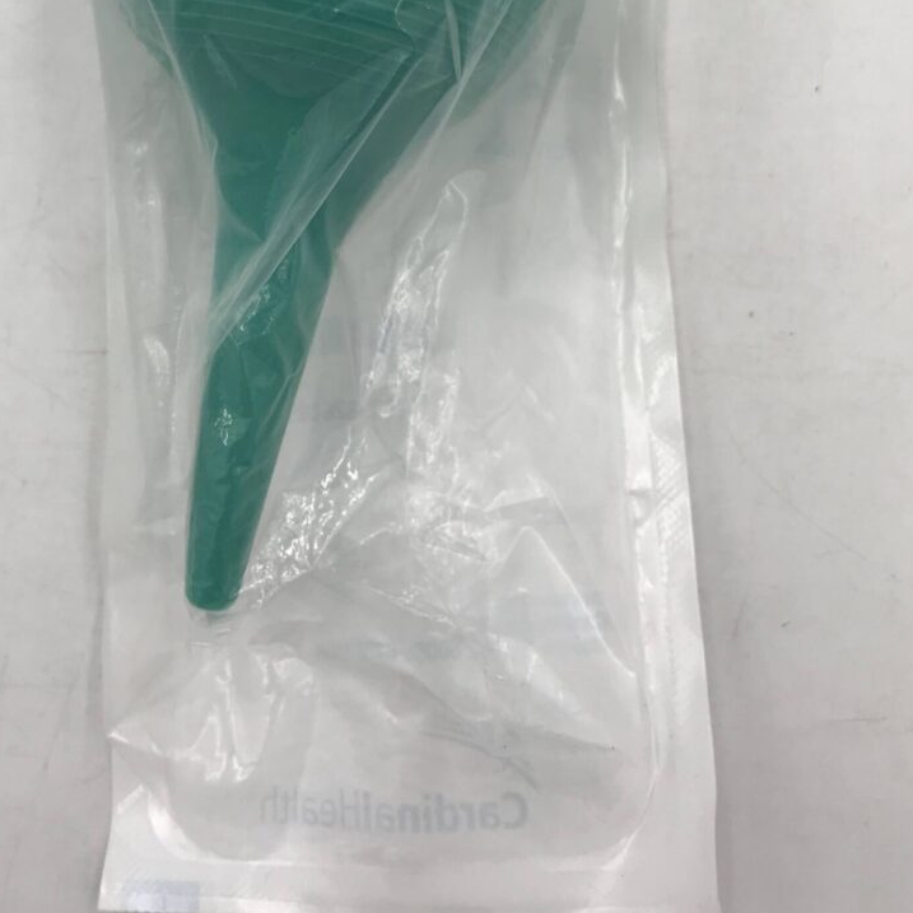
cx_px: 396
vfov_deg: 35.9
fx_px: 1373
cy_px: 226
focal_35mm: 46
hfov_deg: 36.7
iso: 25
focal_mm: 3.99
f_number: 1.8
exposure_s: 1/120
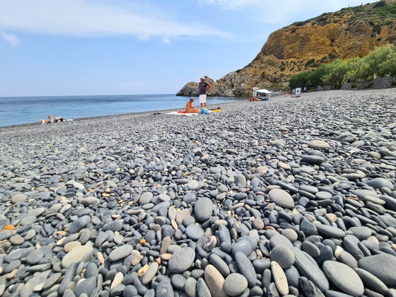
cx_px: 198
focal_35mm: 13
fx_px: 149
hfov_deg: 106.2
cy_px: 148
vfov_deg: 89.9
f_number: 2.2
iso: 64
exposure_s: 1/1952
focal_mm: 2.22
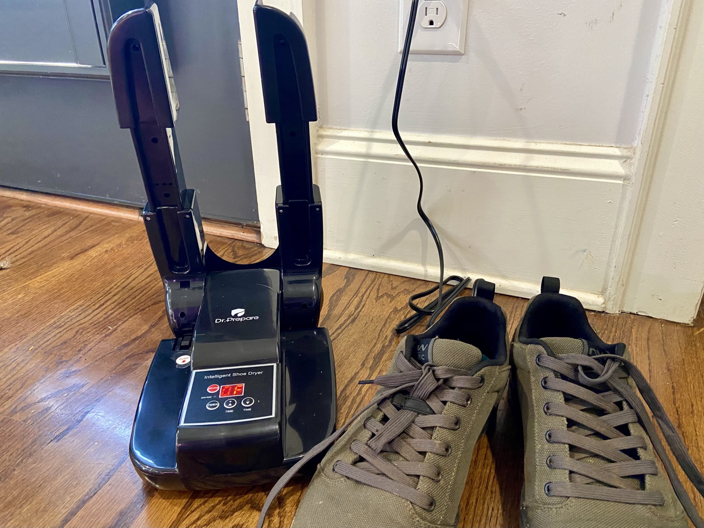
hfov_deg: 67.3
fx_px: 529
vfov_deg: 53.1
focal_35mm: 26
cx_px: 352
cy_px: 264
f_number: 1.8
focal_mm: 4.25
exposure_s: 1/60
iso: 320
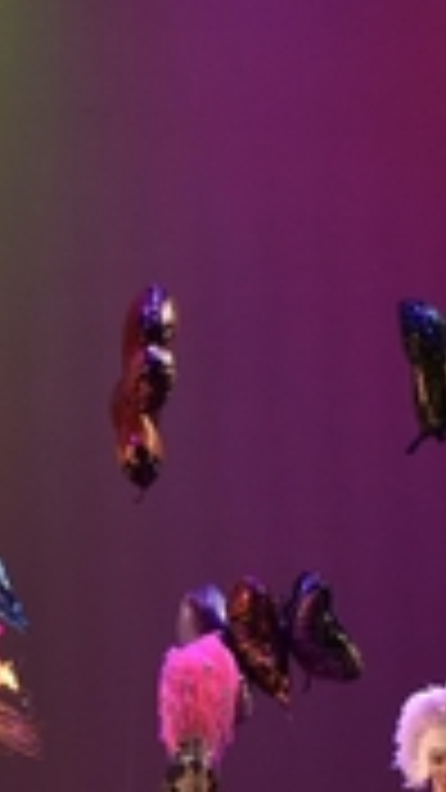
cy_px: 727
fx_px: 3763
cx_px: -158
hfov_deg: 6.7
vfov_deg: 11.9
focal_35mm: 179
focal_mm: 50
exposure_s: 1/500
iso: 1600
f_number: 3.5
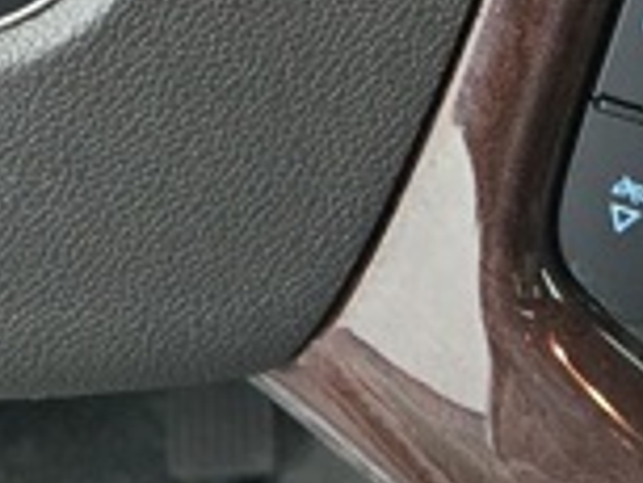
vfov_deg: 9.2
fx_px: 2863
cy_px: -382
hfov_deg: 12.6
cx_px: -42
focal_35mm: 154
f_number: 1.8
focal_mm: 5.4
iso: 800
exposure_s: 1/60
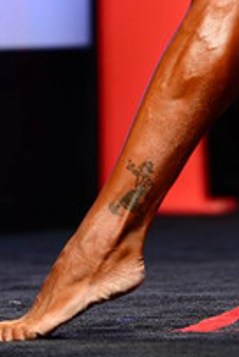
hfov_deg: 1.9
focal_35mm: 708
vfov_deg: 2.9
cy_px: -264
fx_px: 7026
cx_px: 290
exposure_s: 1/250
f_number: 3.2
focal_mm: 180
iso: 640
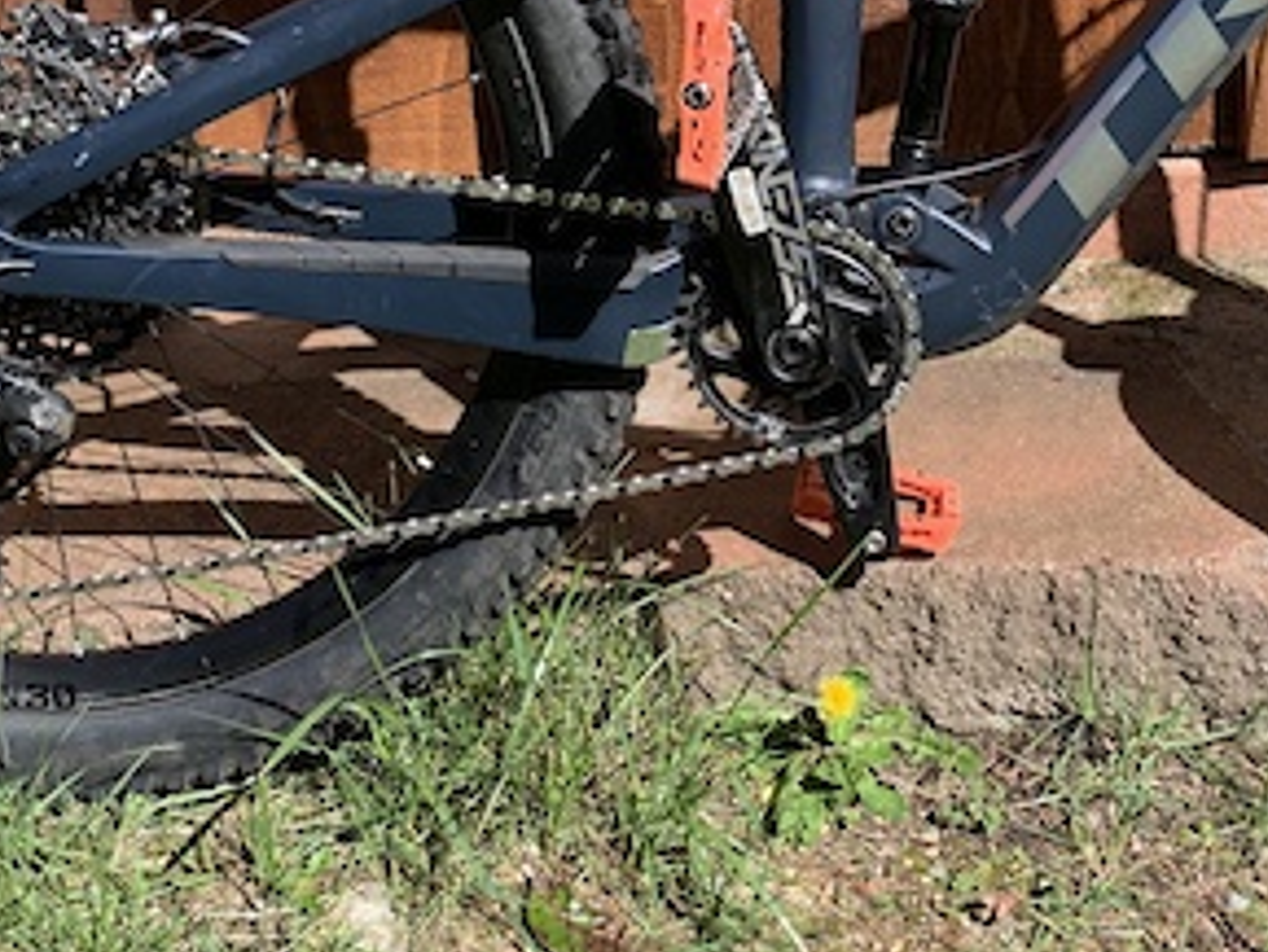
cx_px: 1040
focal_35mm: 72
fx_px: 2638
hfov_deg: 26.5
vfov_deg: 20.1
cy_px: 127
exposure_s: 1/849
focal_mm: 4.25
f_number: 1.8
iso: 25
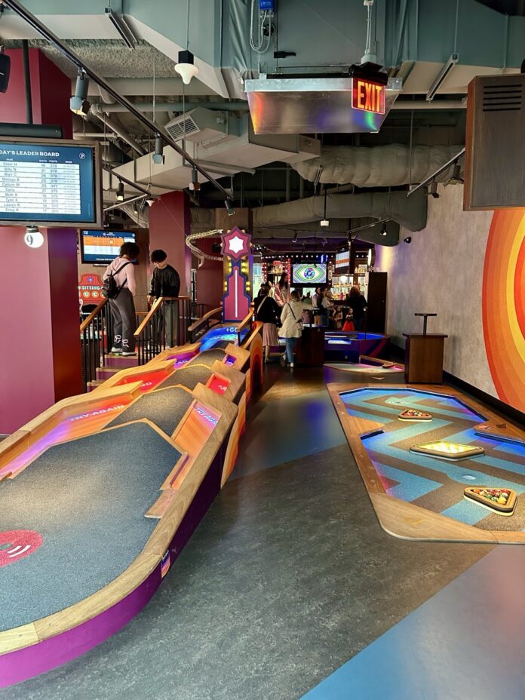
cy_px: 350
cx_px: 262
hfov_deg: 56.8
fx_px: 485
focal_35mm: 24
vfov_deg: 71.6
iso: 640
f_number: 1.78
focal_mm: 6.86
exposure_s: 1/60
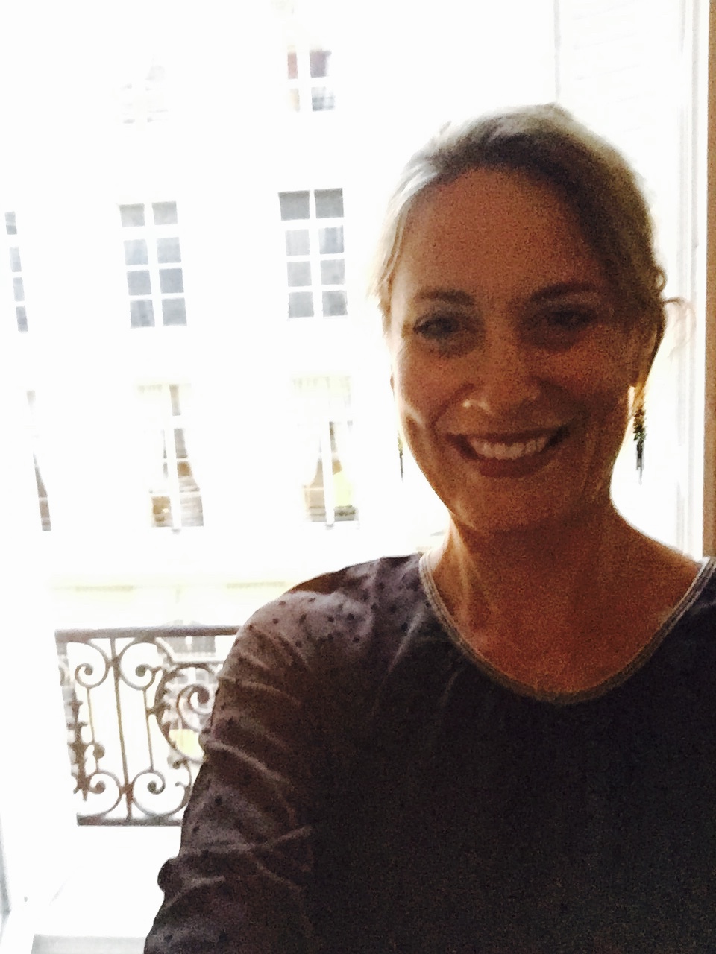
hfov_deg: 45.4
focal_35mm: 31
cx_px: 358
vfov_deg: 58.4
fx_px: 855
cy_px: 477
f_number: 2.2
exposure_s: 1/15
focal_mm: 2.65
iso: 800
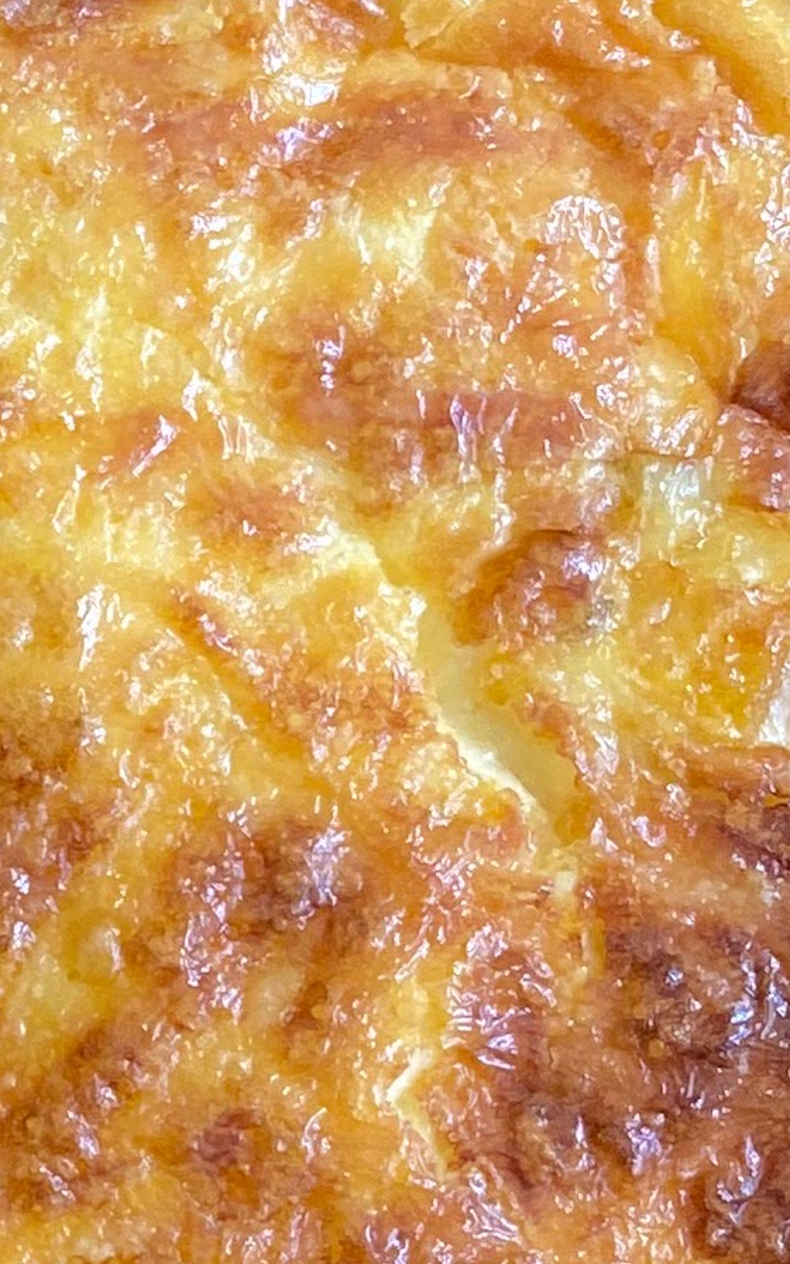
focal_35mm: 93
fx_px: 3204
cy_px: 954
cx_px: -672
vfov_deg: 22.1
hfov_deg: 12.7
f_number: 1.8
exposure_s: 1/100
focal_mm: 4.25
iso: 100
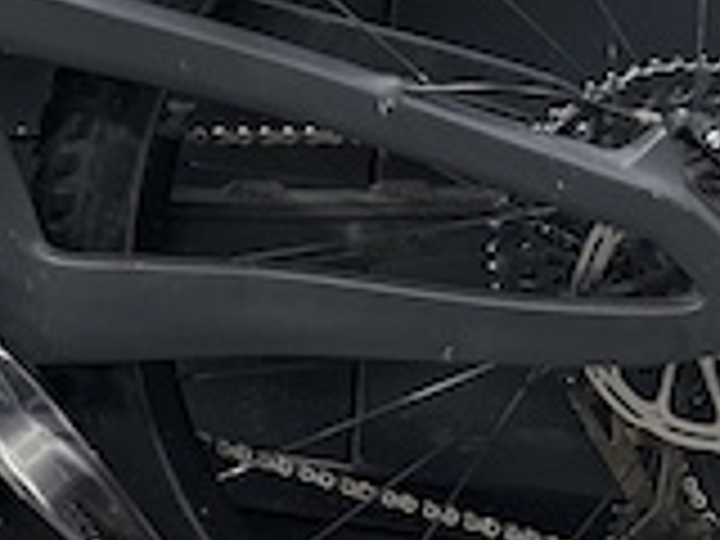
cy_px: -130
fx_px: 2496
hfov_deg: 15.2
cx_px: -356
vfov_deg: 12.0
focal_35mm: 120
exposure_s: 1/60
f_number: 1.78
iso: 200
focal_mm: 6.86
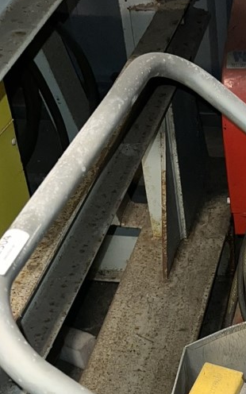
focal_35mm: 80
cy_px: 309
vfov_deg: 25.4
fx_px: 858
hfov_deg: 15.8
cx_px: 275
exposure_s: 1/17
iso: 50
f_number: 1.5
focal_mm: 5.7
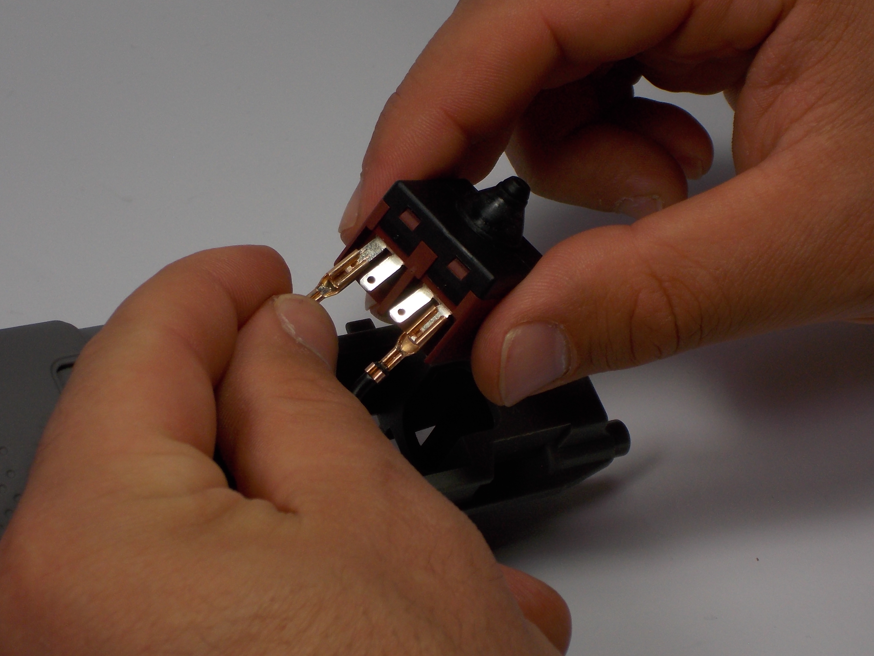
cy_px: 317
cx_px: 409
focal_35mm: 95
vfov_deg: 15.6
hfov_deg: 20.6
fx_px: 2399
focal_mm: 12.3
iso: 80
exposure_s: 1/80
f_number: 5.9
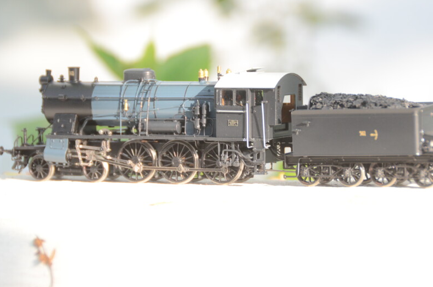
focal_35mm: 205
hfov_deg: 10.1
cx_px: 231
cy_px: 128
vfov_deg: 6.7
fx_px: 2456
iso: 640
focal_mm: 105
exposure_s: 1/250
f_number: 5.3
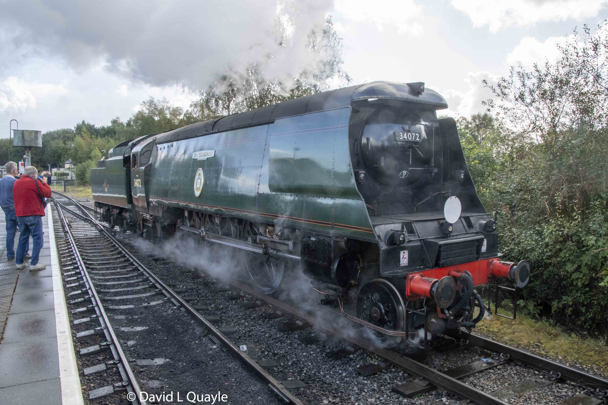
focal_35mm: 27
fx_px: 456
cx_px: 304
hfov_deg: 67.4
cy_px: 202
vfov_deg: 47.9
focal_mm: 18
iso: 800
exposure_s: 1/250
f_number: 18
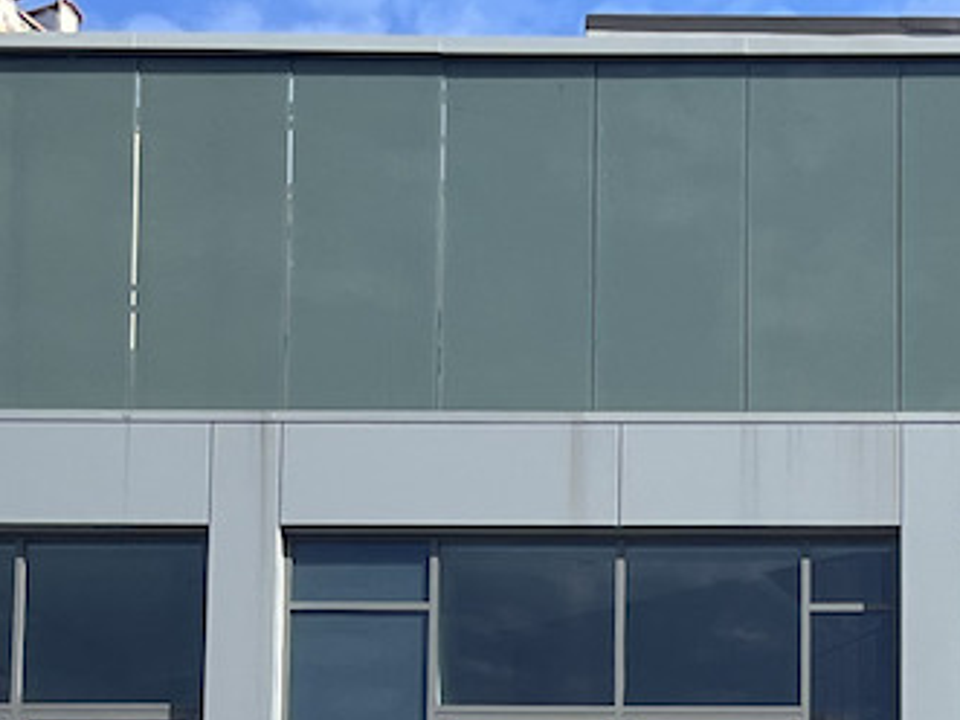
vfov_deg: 10.9
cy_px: 1624
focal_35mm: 118
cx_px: 966
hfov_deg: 16.3
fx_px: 3271
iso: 50
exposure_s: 1/2632
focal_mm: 5.1
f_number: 1.6
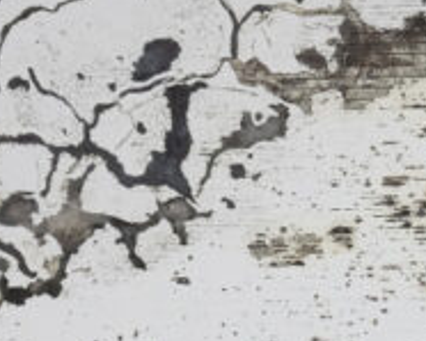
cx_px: 259
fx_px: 3318
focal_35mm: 263
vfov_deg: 5.8
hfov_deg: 7.3
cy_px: 604
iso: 2000
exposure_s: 1/15
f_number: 13
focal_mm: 34.3
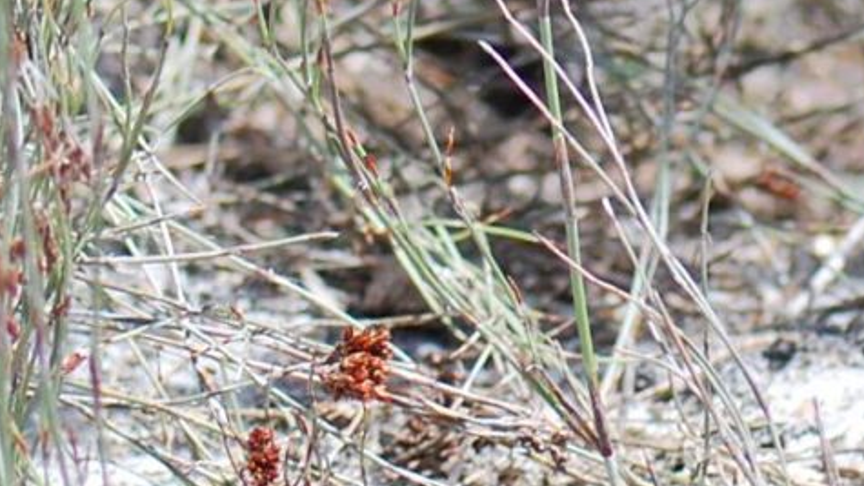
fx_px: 10880
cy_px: -443
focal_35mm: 475
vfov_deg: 2.5
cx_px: 1120
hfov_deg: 4.5
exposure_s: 1/500
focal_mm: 70
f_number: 5.6
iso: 200
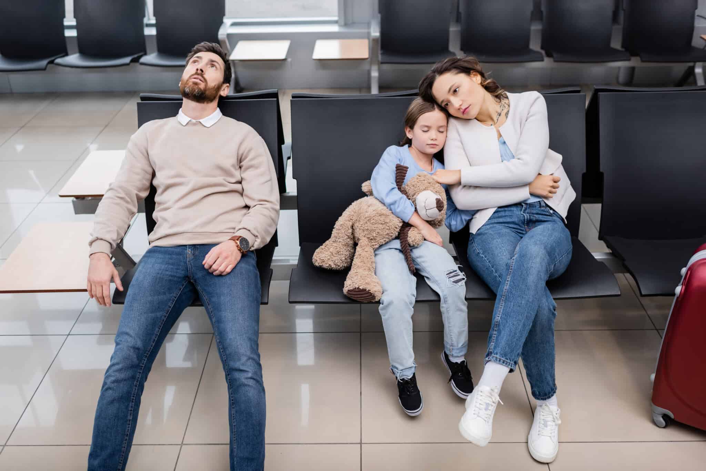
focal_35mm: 35
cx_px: 353
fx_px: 687
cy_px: 236
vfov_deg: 37.9
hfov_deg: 54.4
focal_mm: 35
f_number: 2.8
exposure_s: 1/250
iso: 250
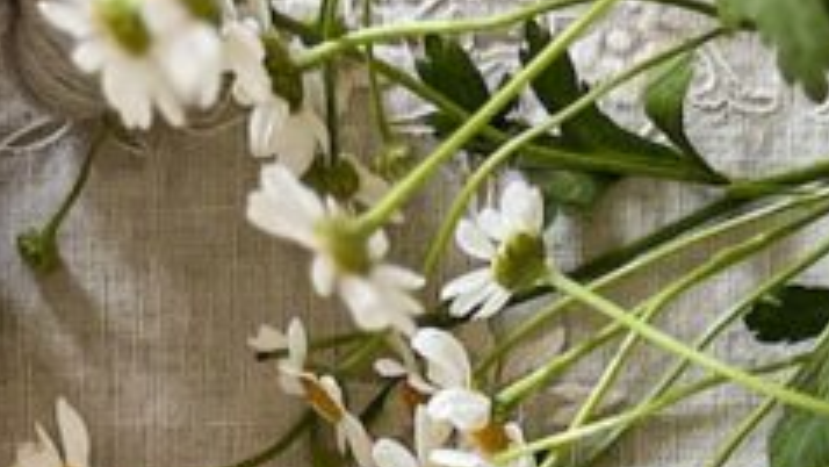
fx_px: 3144
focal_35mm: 143
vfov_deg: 7.5
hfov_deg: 15.0
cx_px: 286
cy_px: 1359
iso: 250
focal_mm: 5.7
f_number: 1.5
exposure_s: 1/60
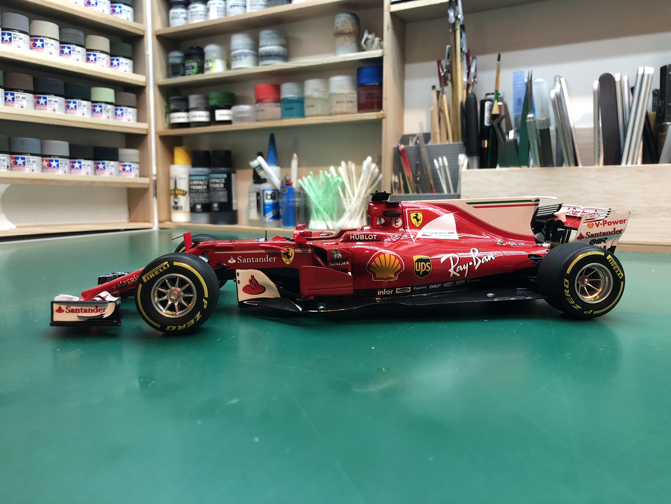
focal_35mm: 28
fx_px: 543
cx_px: 336
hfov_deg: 63.4
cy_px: 252
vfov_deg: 49.7
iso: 50
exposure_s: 1/15
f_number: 1.8
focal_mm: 4
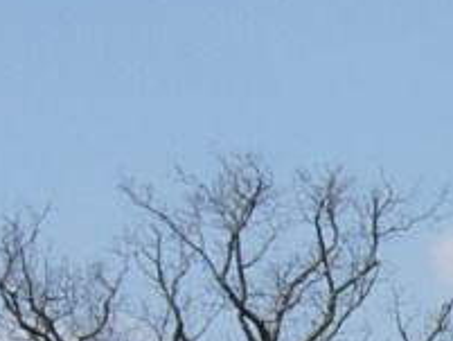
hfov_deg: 6.3
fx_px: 4059
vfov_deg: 4.7
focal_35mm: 310
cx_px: 816
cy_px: 766
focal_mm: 12.7
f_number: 5.9
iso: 64
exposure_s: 1/470
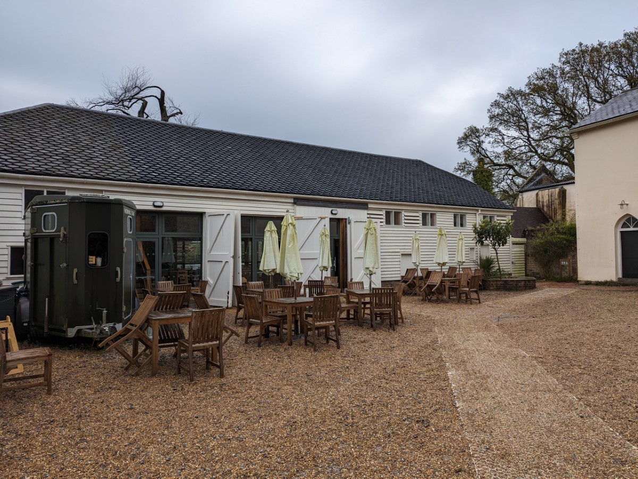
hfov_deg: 71.6
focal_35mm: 24
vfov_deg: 56.8
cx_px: 319
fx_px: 442
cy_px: 240
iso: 46
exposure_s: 1/2309
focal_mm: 6.81
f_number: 1.85
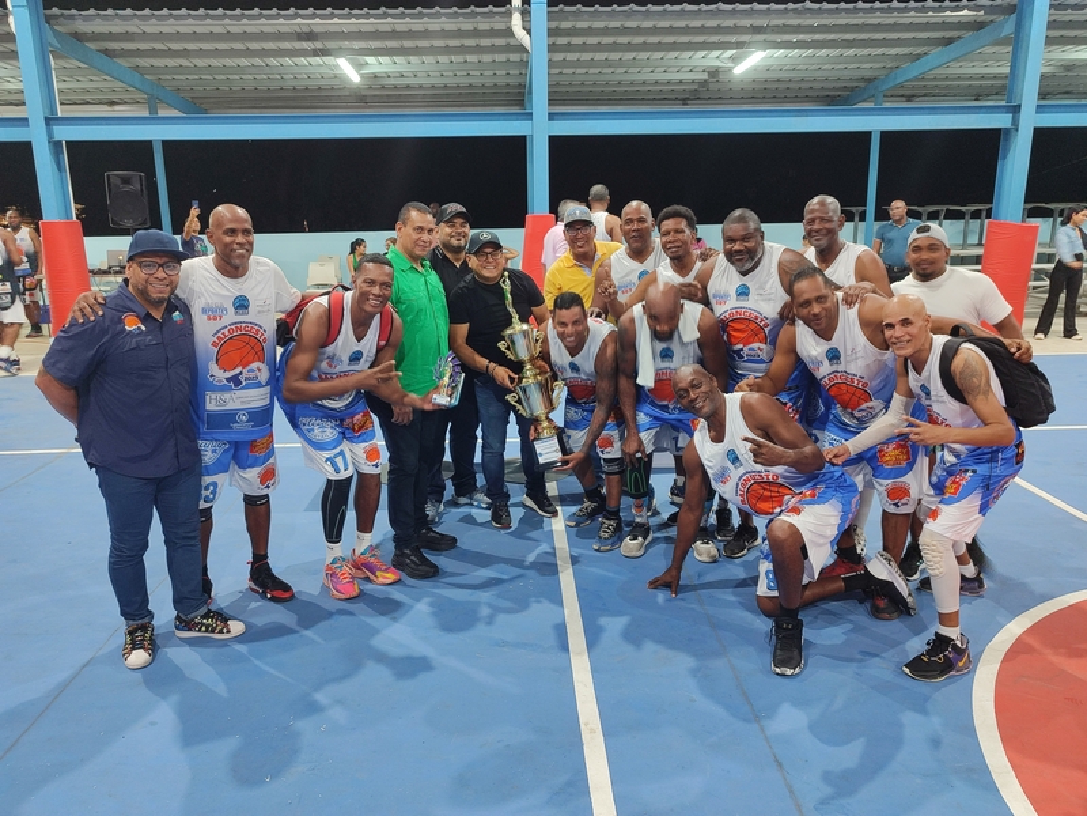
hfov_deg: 69.4
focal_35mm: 25
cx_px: 544
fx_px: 785
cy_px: 408
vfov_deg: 54.9
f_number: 1.89
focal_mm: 5.95
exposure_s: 1/20
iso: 391
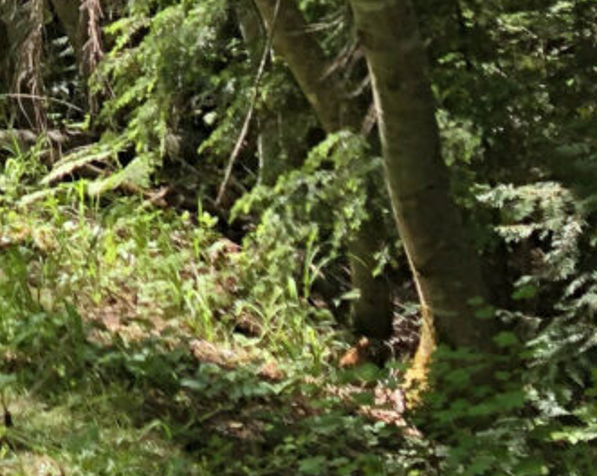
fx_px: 2241
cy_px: -541
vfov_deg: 10.8
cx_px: -491
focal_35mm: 127
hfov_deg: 13.5
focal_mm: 4
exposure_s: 1/120
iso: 32
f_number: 1.8
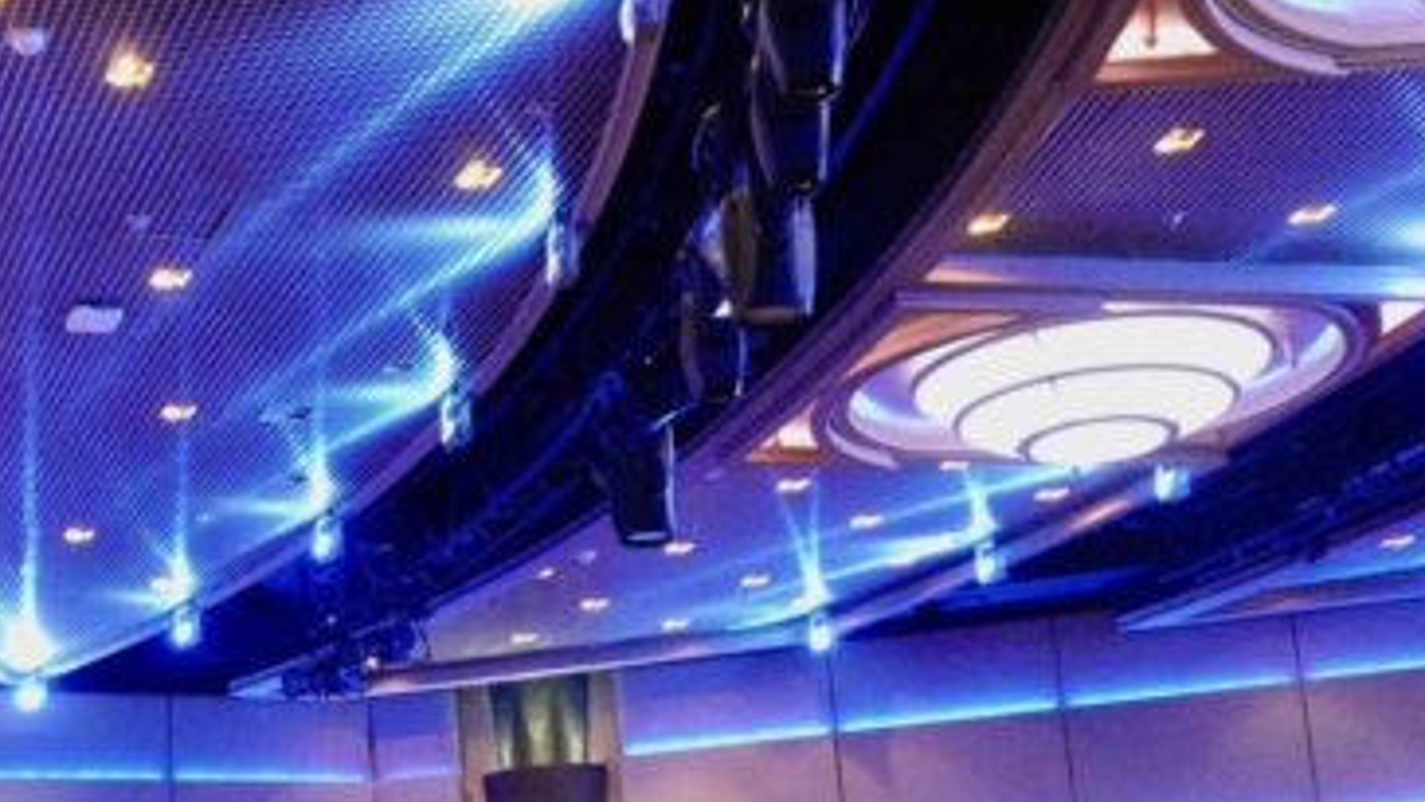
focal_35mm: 67
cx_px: 313
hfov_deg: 30.8
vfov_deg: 17.9
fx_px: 2532
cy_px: 634
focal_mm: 14
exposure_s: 1/50
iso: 3200
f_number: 3.5
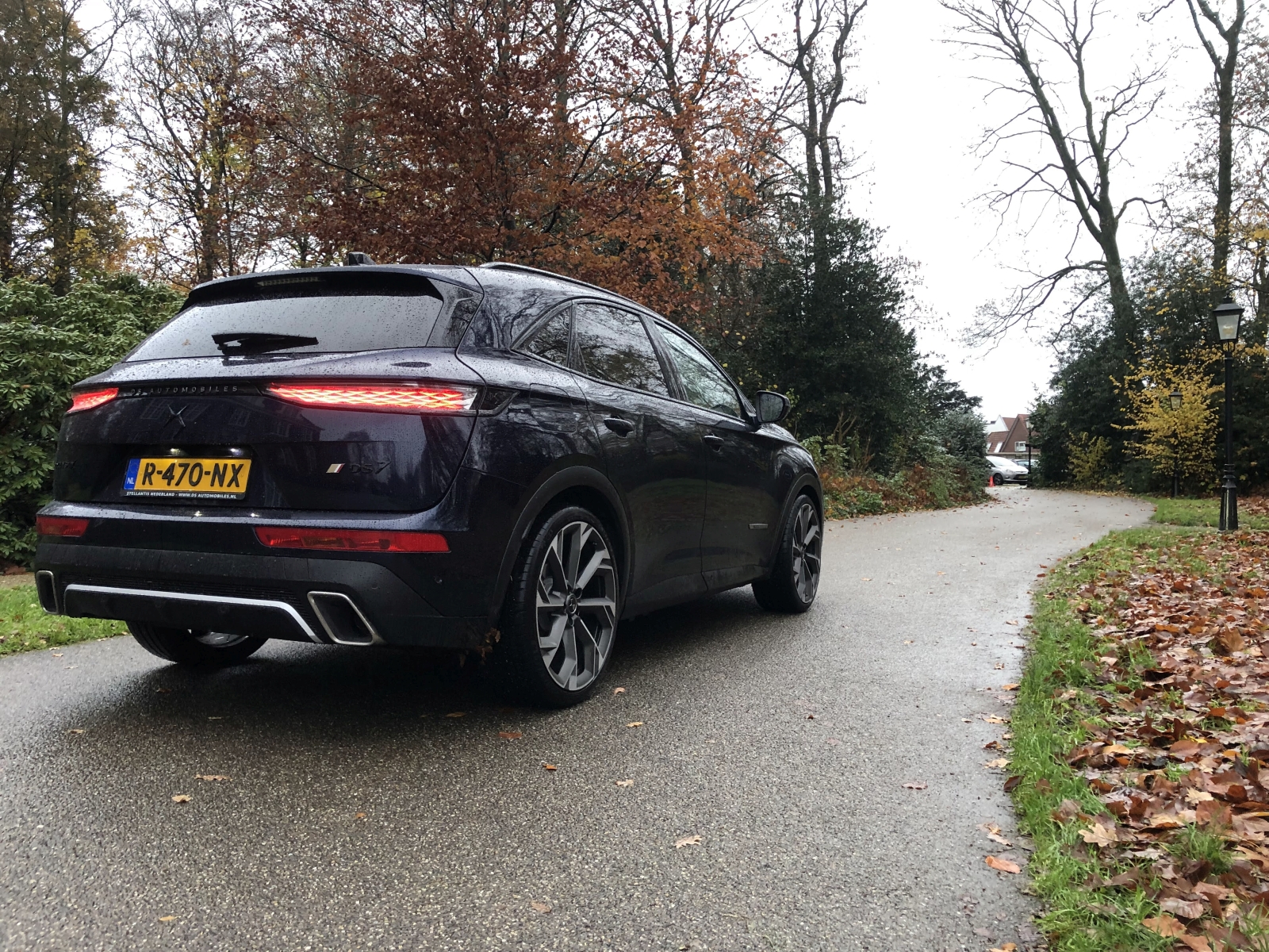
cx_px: 634
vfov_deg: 49.7
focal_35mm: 28
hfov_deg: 63.4
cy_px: 476
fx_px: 1026
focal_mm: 3.99
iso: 40
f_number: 1.8
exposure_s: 1/18
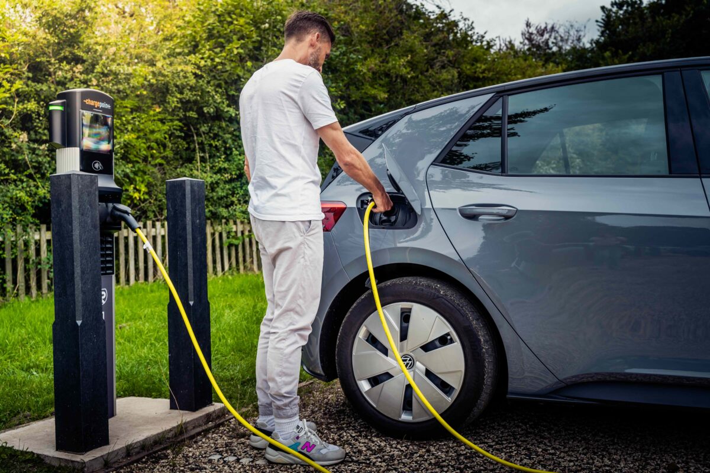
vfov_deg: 34.2
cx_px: 355
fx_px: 769
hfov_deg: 49.6
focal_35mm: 39
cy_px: 236
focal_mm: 39
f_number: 5
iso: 160
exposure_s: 1/160
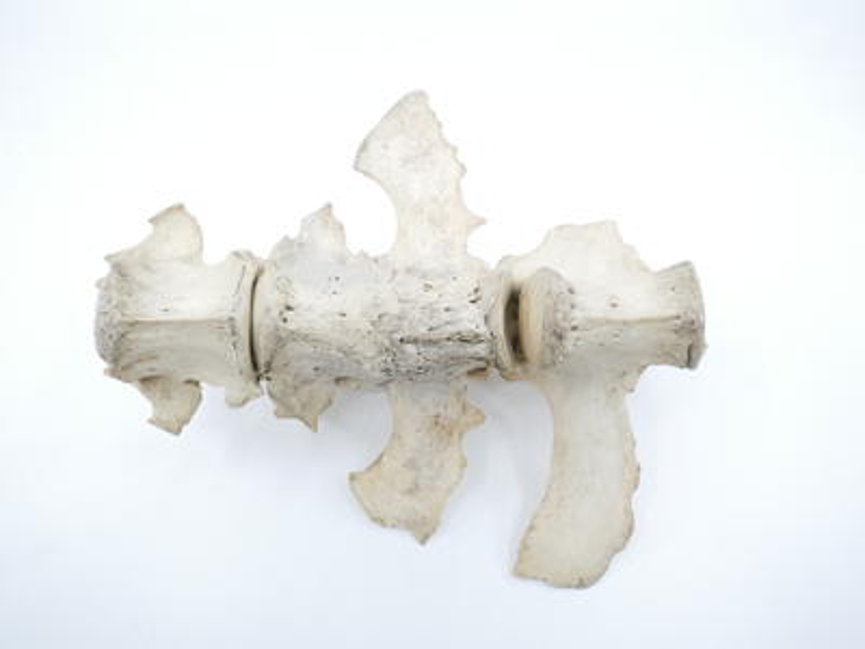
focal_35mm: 24
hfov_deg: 71.6
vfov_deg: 56.8
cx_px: 432
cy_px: 324
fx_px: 600
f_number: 20
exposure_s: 1/60
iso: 2500
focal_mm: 12
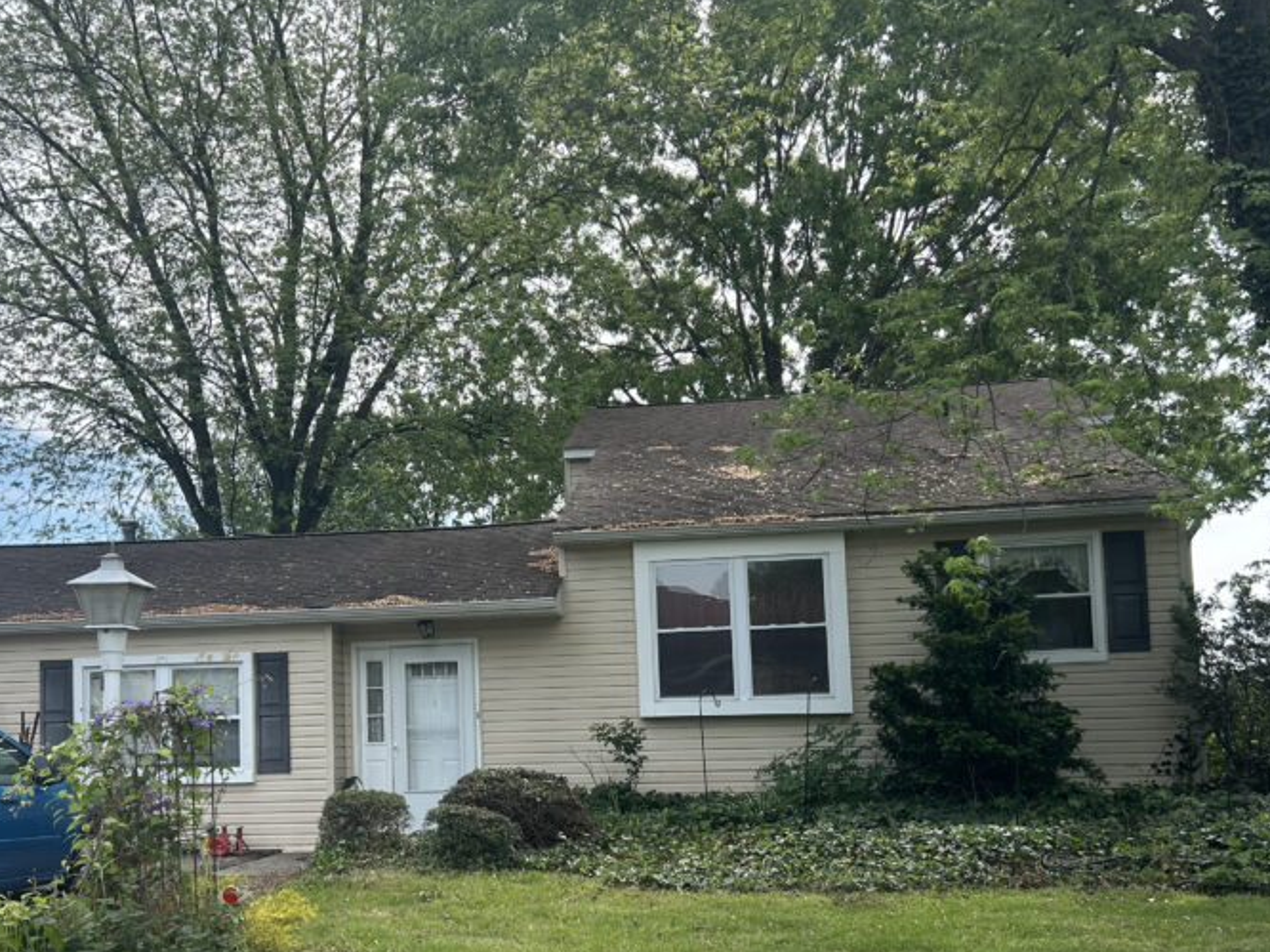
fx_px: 1467
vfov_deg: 35.5
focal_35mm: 40
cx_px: 458
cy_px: 654
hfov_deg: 46.3
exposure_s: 1/1531
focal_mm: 5.7
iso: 50
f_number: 1.5
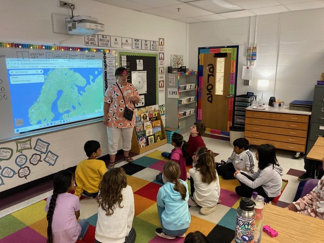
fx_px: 262
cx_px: 162
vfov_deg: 49.7
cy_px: 122
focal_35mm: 28
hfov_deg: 63.4
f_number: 1.8
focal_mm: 3.99
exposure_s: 1/60
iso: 125
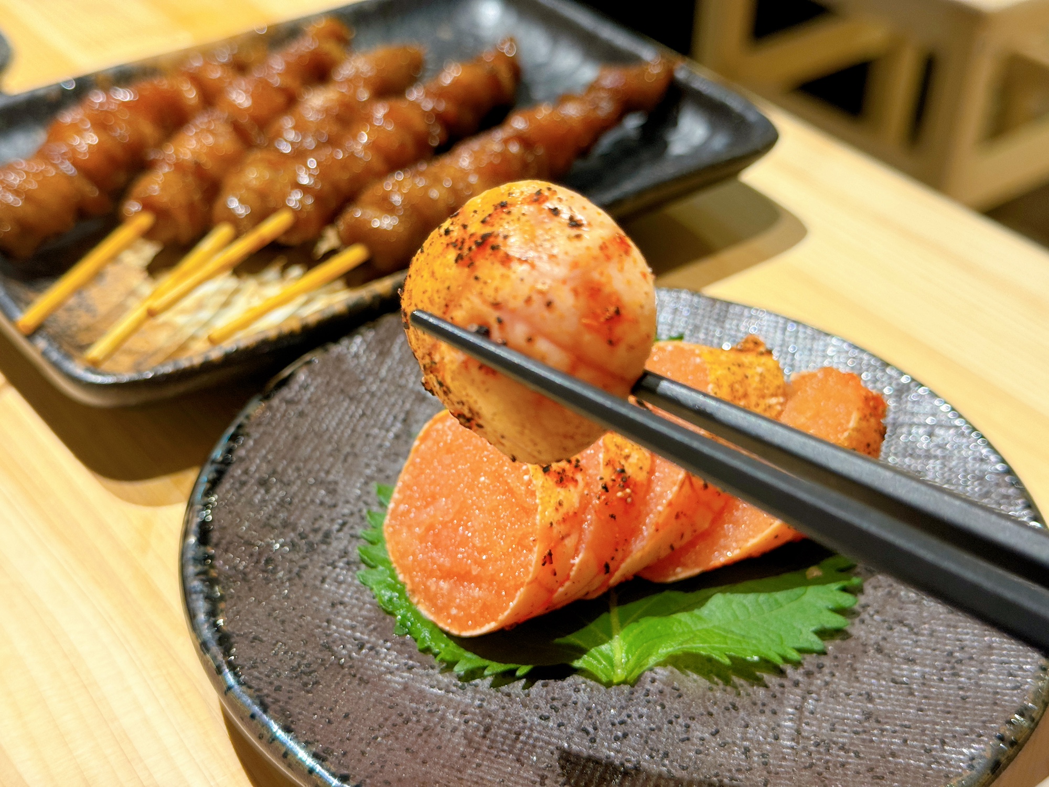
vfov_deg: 30.3
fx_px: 1455
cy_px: 394
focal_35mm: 48
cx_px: 524
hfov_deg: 39.7
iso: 125
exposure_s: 1/60
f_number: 1.78
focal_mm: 6.76
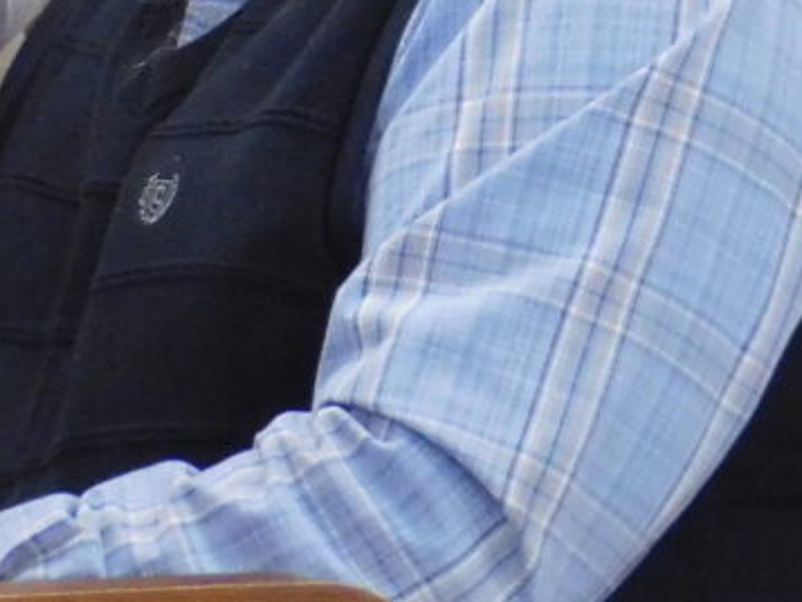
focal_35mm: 869
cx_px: 249
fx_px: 20140
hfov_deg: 2.3
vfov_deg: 1.7
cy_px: -458
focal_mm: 35.9
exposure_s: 1/30
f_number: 5.4
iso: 640
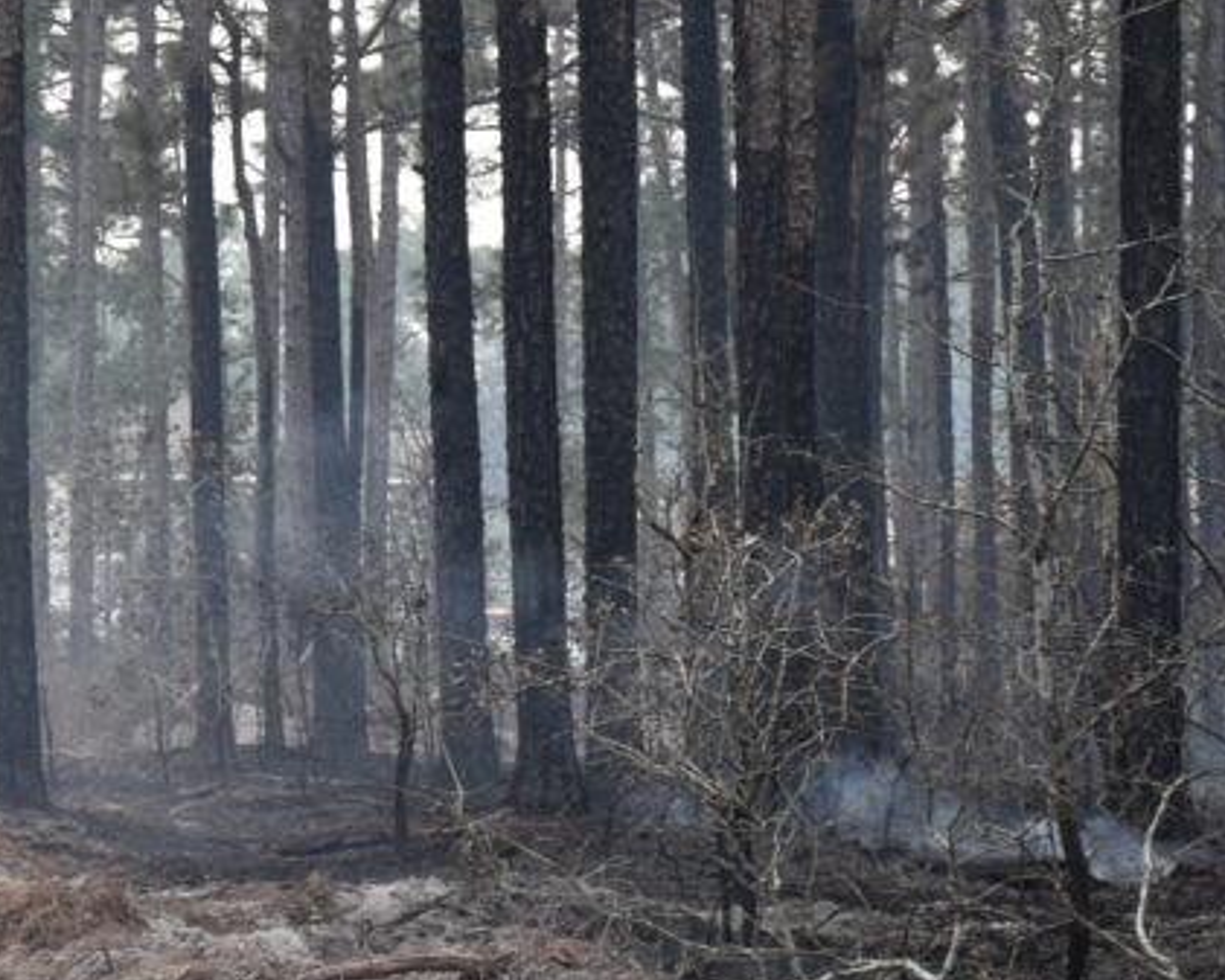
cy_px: 310
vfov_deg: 8.7
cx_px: 26
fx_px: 6455
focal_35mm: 178
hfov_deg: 10.8
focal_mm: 52
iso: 400
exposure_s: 1/160
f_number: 6.3
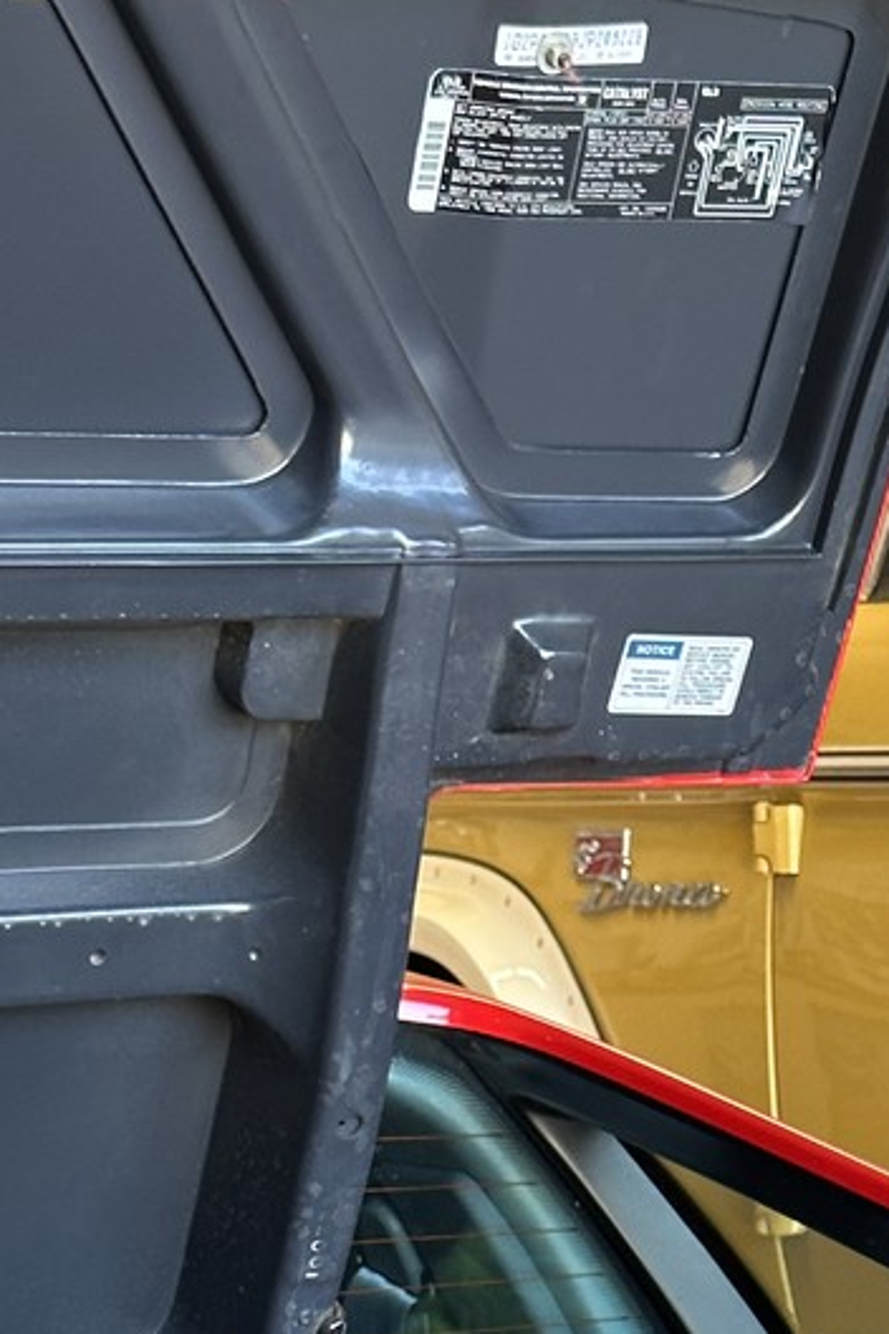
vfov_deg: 15.2
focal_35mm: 129
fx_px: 4778
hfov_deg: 10.5
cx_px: 965
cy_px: 1676
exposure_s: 1/60
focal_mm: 6.86
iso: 100
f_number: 1.78
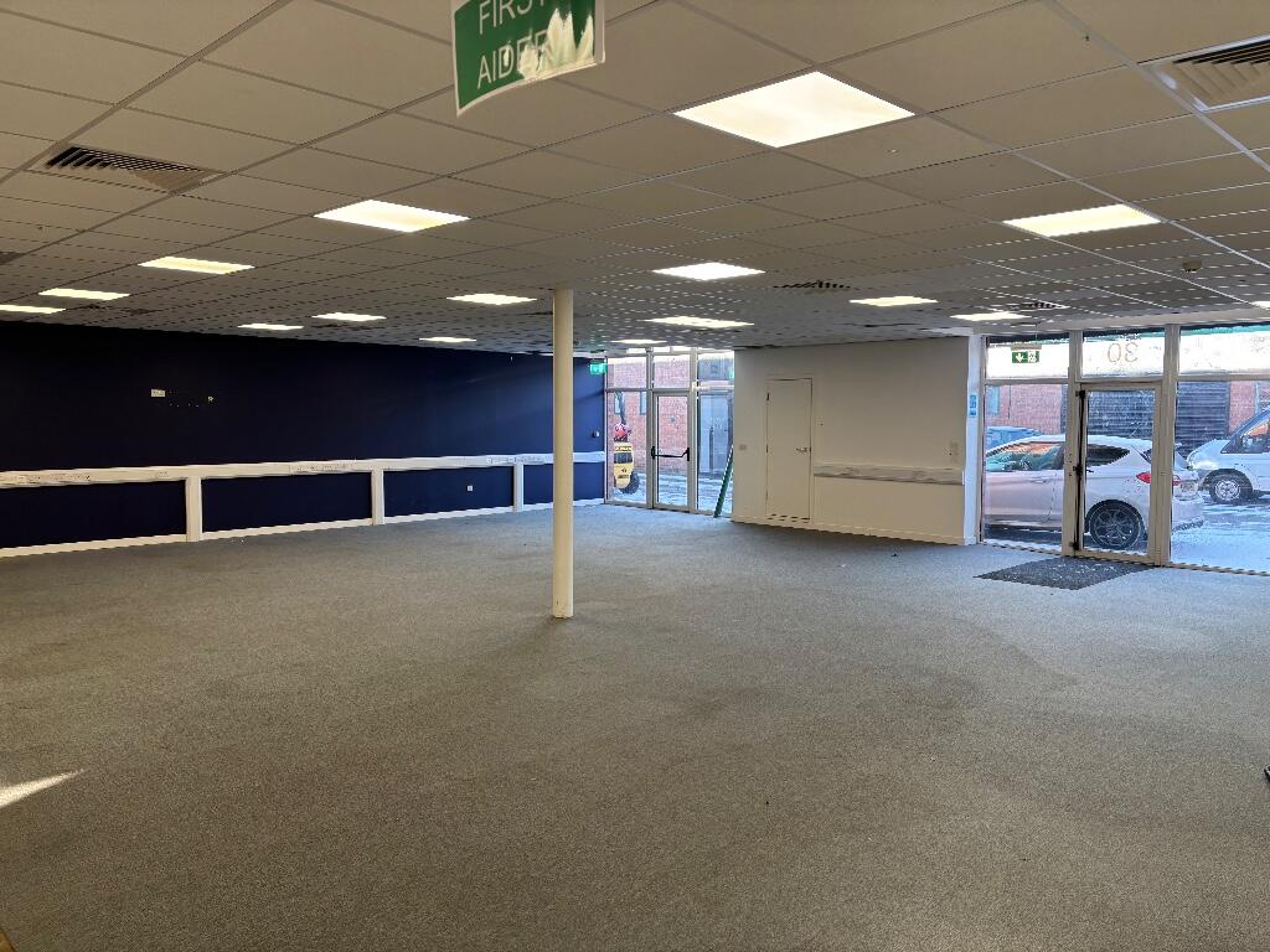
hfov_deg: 67.3
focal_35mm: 26
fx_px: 954
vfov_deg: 53.1
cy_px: 476
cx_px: 635
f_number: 1.6
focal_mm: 5.96
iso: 64
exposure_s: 1/100
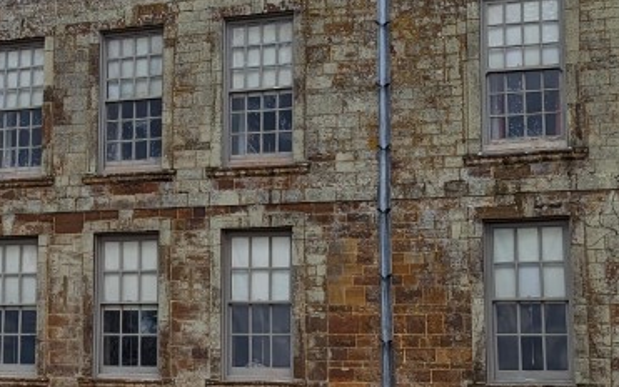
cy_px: 160
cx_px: 28
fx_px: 1384
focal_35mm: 82
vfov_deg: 15.9
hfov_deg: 24.3
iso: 45
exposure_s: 1/2137
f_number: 1.85
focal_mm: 6.81
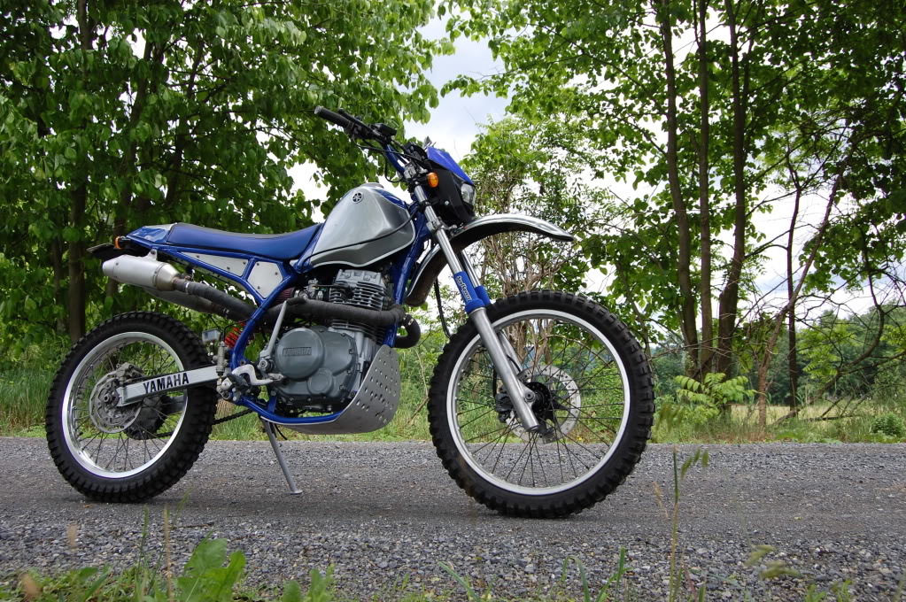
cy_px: 301
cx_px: 453
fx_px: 867
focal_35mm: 34
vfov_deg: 38.3
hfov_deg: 55.2
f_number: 8
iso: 200
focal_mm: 23
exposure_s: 1/250
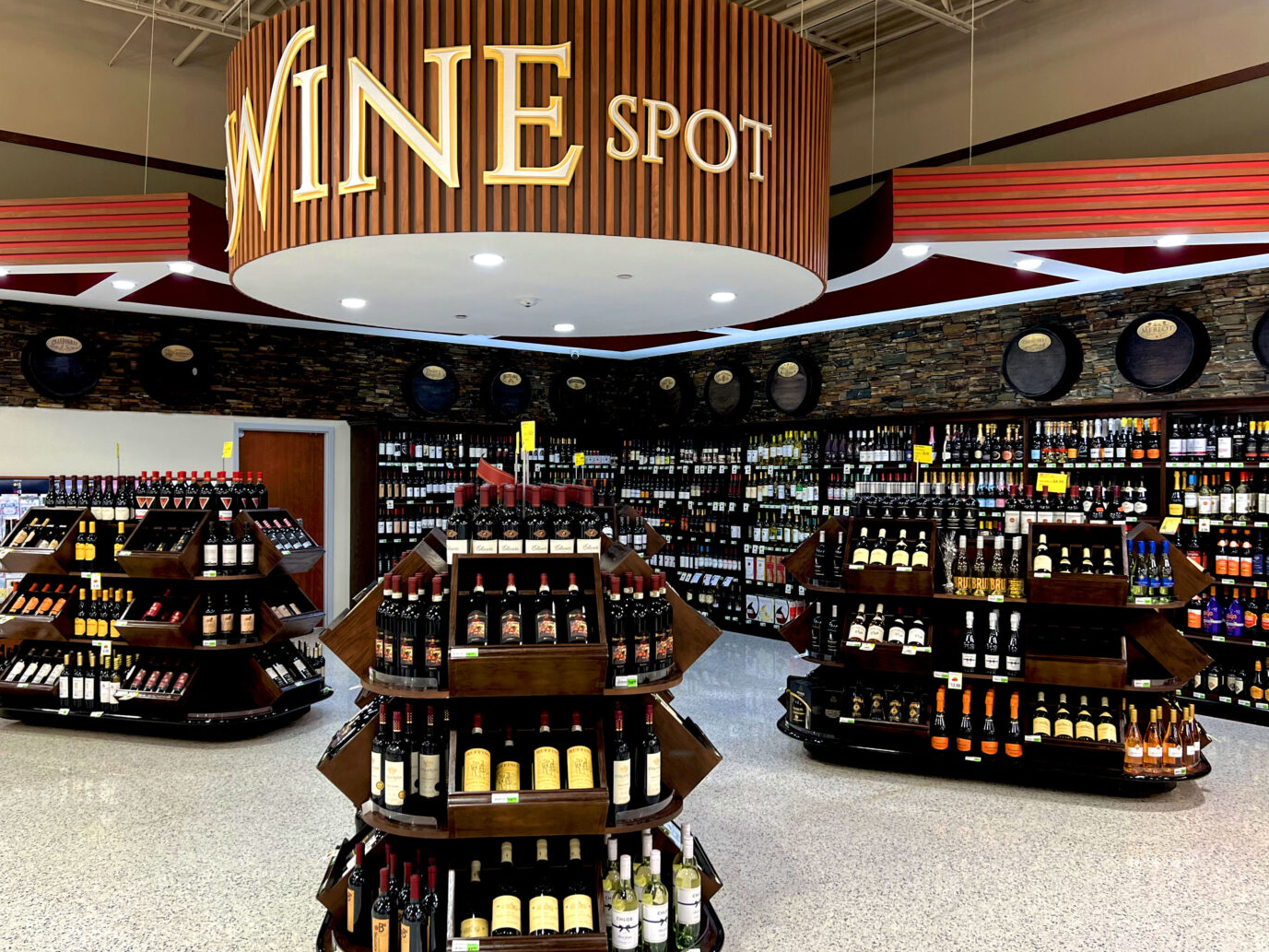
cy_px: 492
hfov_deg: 61.6
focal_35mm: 29
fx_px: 1063
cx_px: 583
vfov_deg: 48.2
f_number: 1.5
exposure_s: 1/120
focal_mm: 5.7
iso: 125
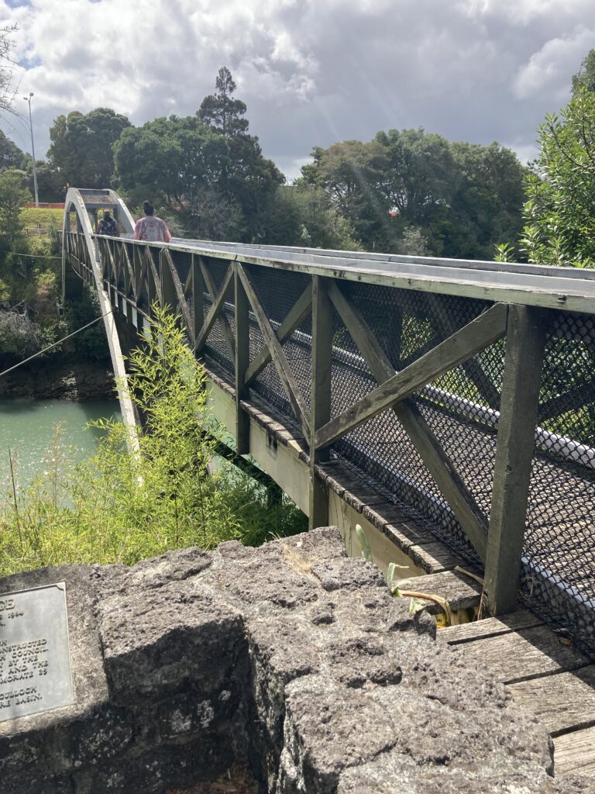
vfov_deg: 63.4
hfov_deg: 49.7
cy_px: 397
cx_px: 298
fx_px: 642
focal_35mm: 28
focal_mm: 3.99
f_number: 1.8
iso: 20
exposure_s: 1/1656
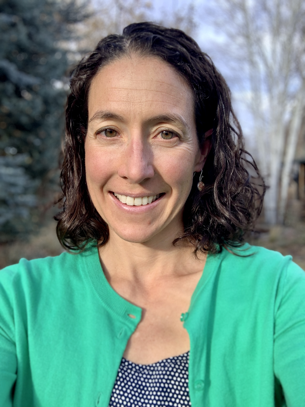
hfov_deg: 44.2
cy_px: 204
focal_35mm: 32
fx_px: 376
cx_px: 152
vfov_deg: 56.8
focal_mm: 2.87
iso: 20
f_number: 2.2
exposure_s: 1/121
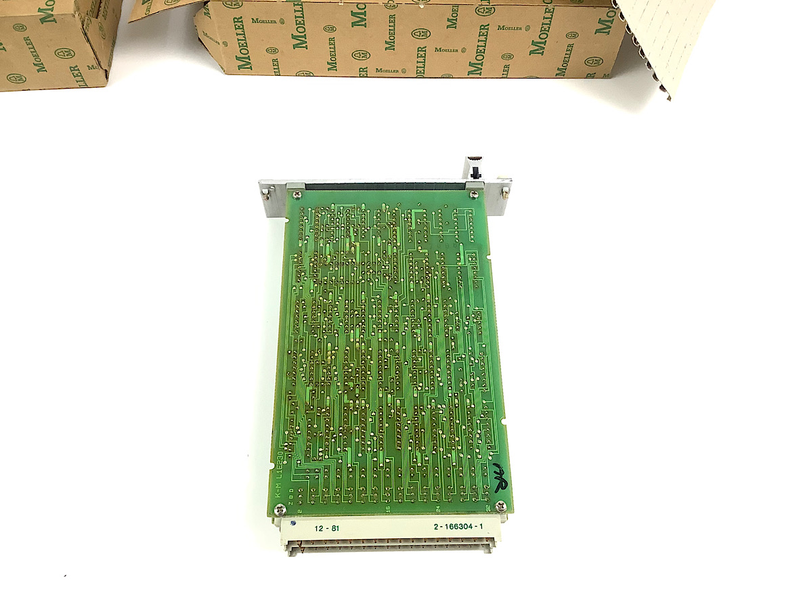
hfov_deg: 58.3
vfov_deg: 45.4
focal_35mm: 31
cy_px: 302
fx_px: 721
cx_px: 402
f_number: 2.4
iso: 64
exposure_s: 1/100
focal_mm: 3.3
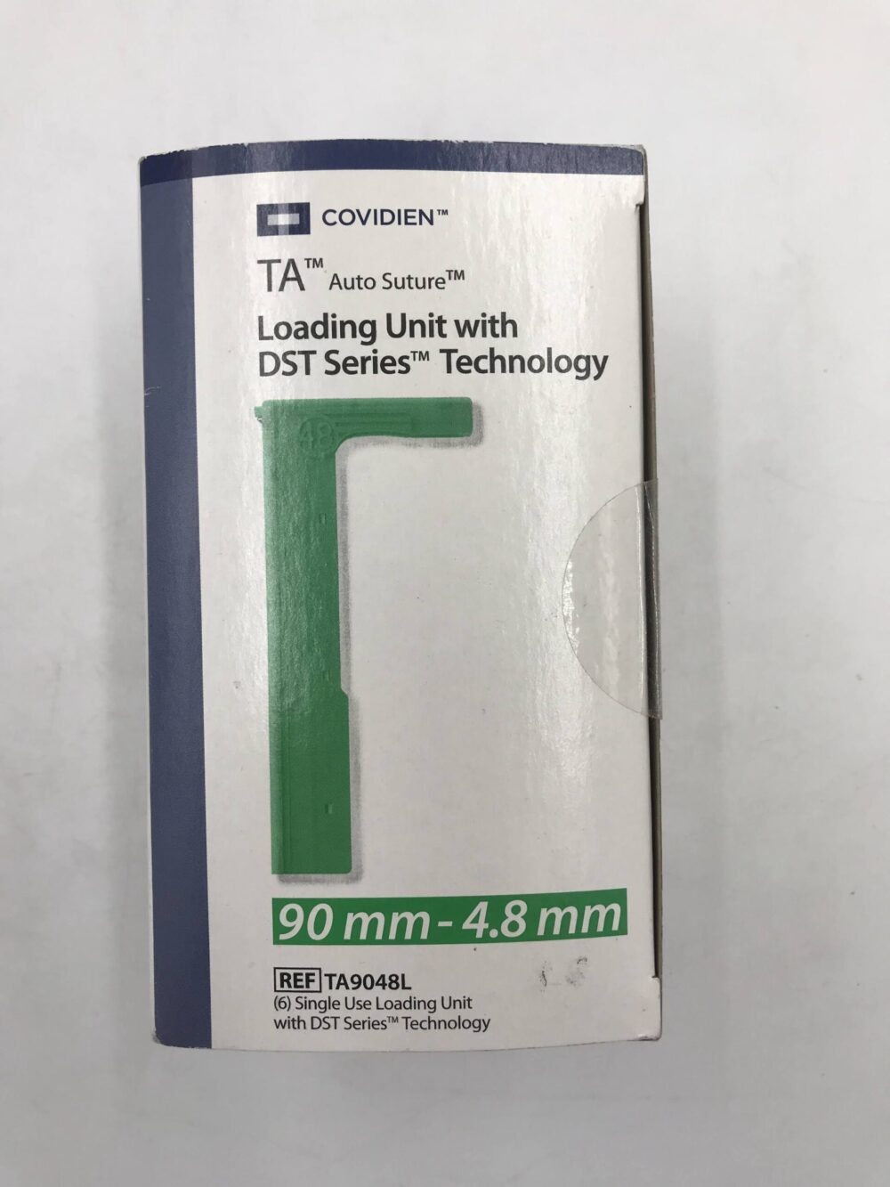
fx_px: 960
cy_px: 594
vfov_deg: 63.4
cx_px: 445
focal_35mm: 28
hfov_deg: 49.8
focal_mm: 3.99
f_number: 1.8
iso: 25
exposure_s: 1/120
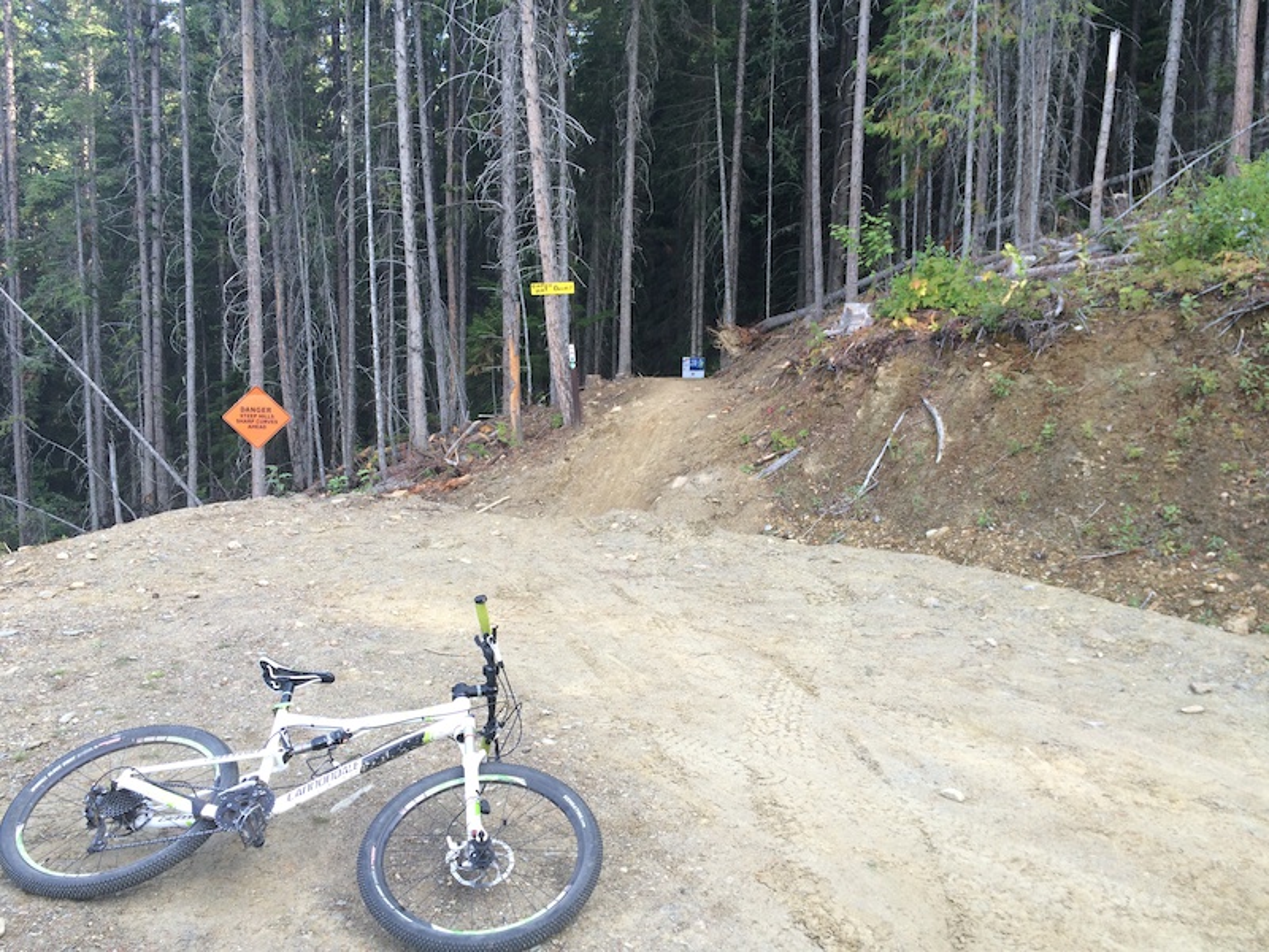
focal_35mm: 29
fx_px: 1063
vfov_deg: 48.2
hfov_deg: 61.7
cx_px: 634
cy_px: 476
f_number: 2.2
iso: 32
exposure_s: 1/120
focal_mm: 4.15
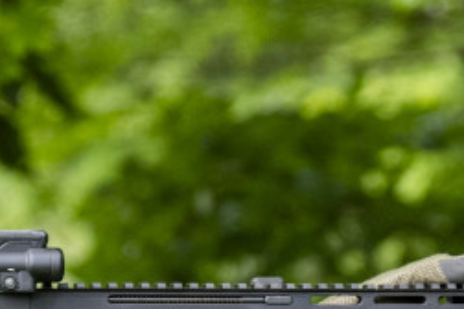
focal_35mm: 268
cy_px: 478
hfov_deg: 7.6
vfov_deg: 5.1
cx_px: -59
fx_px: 3454
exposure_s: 1/800
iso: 640
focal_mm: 50
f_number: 2.8
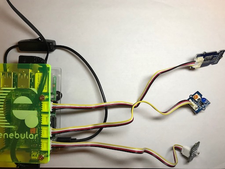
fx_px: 182
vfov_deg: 49.7
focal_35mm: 28
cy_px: 84
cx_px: 112
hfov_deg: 63.4
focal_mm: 3.99
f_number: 1.8
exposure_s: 1/24
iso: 40
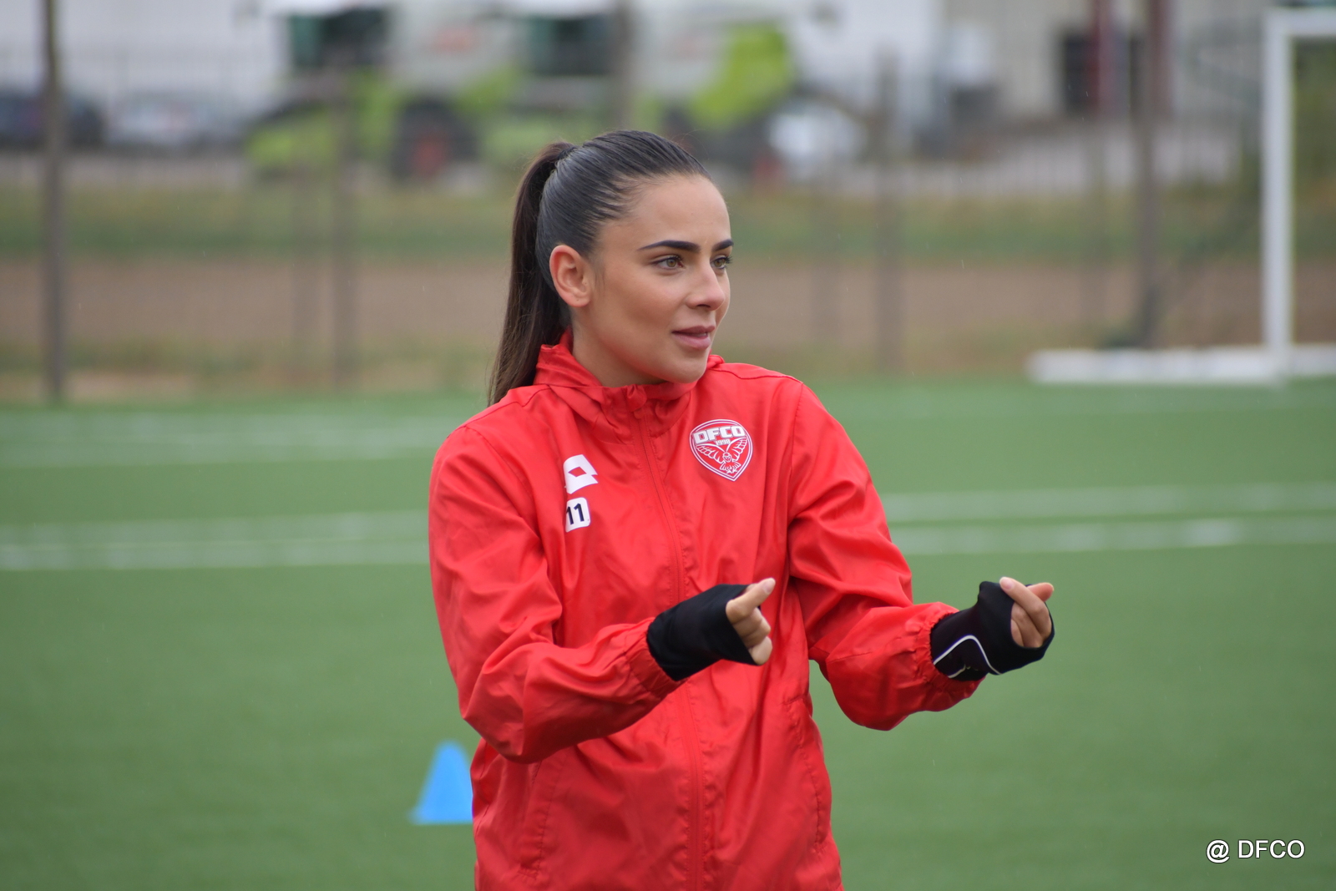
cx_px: 668
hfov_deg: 6.0
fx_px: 12804
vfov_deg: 4.0
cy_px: 446
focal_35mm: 345
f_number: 5.6
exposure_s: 1/500
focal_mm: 230
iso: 800
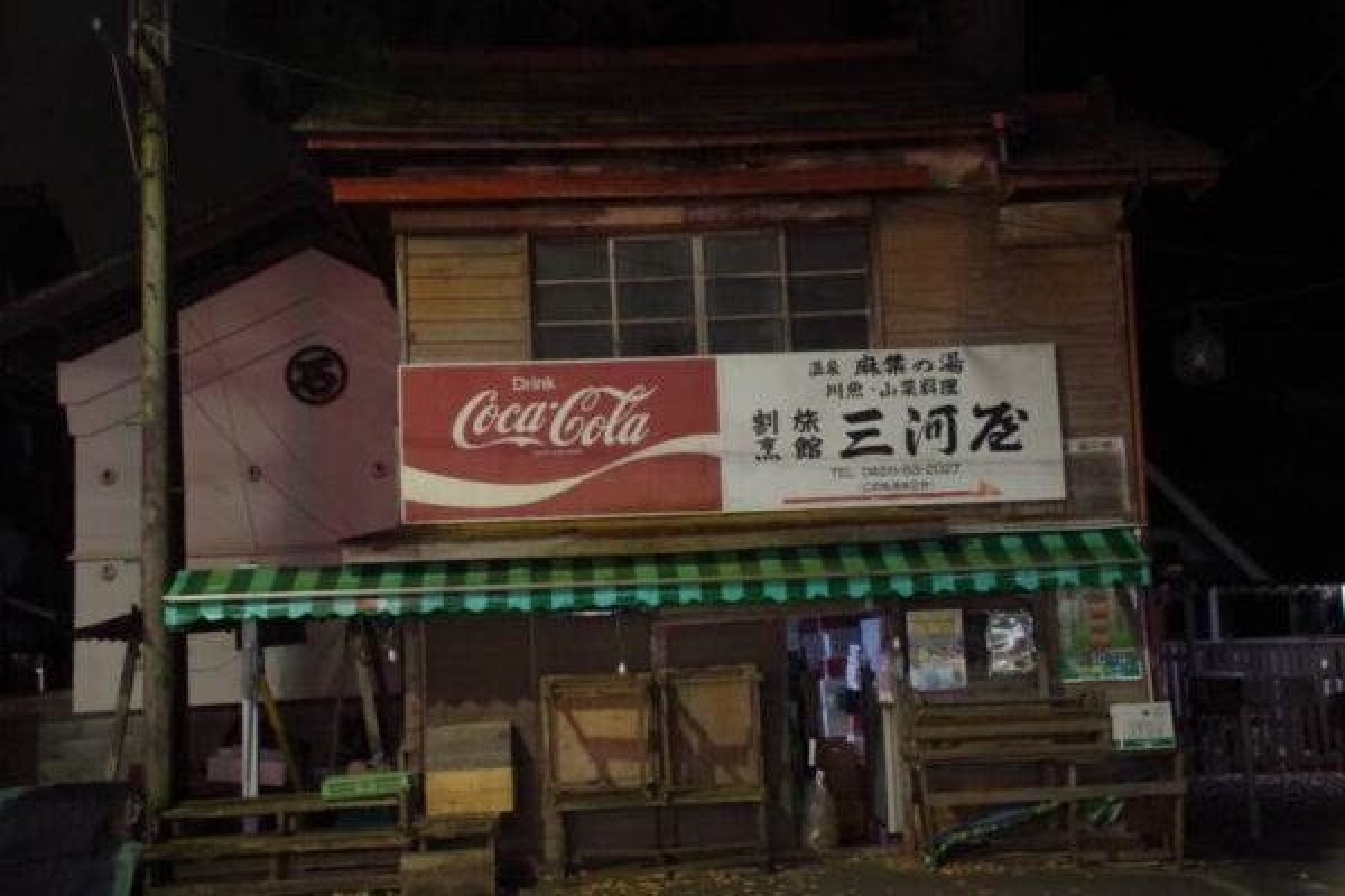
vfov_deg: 29.9
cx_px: 672
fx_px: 1681
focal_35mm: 45
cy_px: 448
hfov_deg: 43.6
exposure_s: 1/10
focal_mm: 30
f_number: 4
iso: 3200
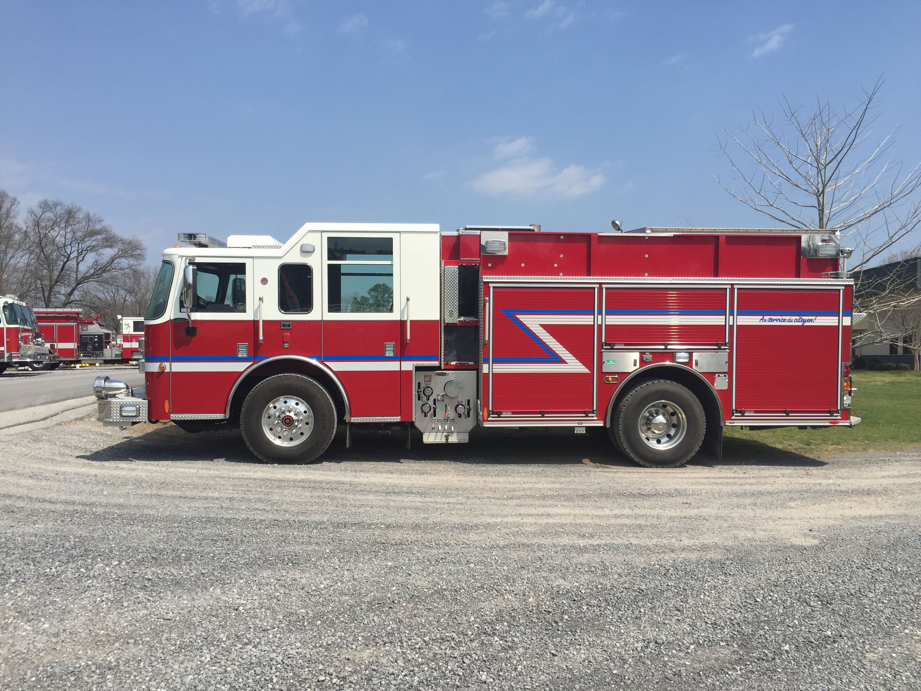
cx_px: 460
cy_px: 346
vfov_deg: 48.2
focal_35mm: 29
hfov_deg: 61.7
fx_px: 772
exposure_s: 1/2639
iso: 32
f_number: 2.2
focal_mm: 4.15
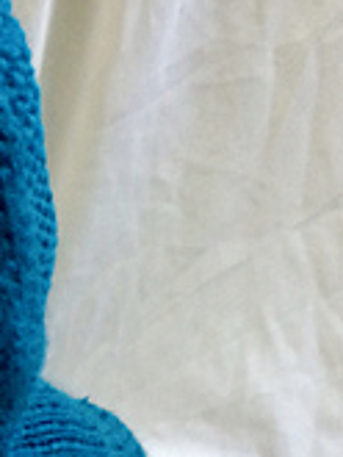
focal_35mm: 88
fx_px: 1161
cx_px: -162
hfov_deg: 15.6
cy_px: 424
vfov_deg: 21.7
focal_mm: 4.15
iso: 320
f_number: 2.2
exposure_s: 1/17
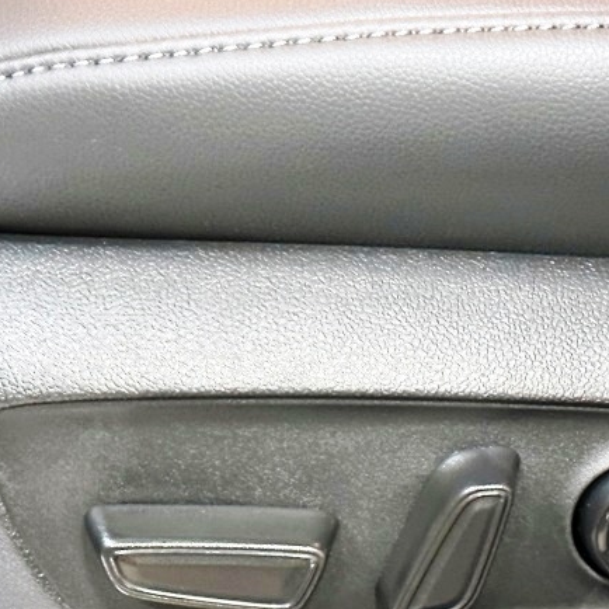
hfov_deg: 17.4
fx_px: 1990
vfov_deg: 17.3
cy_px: 414
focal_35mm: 100
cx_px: 397
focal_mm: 6.86
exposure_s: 1/24
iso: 640
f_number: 1.78
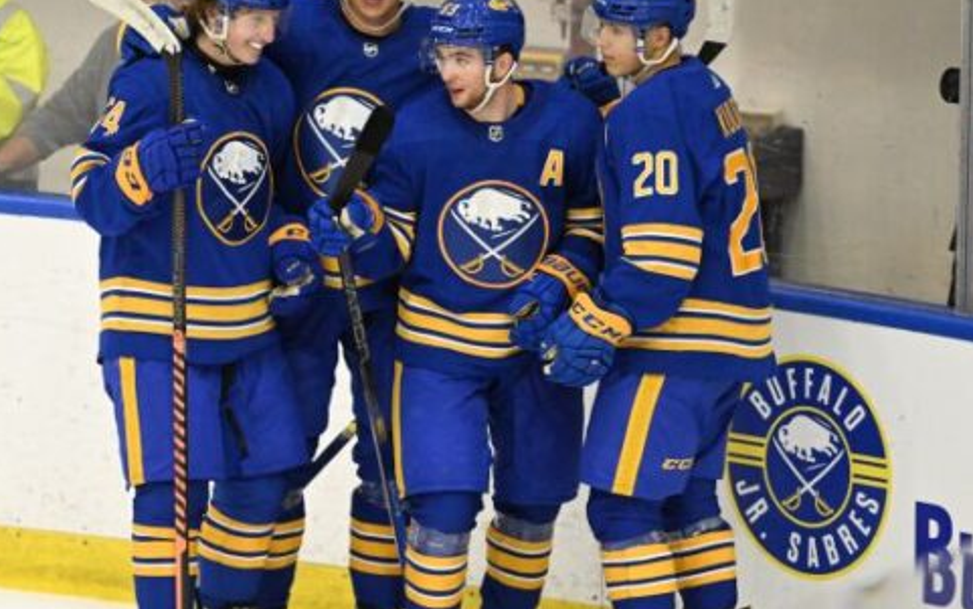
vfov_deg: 2.7
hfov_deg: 4.3
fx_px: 12945
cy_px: 301
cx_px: 378
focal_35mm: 488
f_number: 2.8
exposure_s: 1/2000
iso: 8000
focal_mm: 300
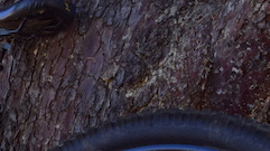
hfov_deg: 12.4
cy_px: 209
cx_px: -118
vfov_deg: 7.2
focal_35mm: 167
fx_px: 1194
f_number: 9
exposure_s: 1/100
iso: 400
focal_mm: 32
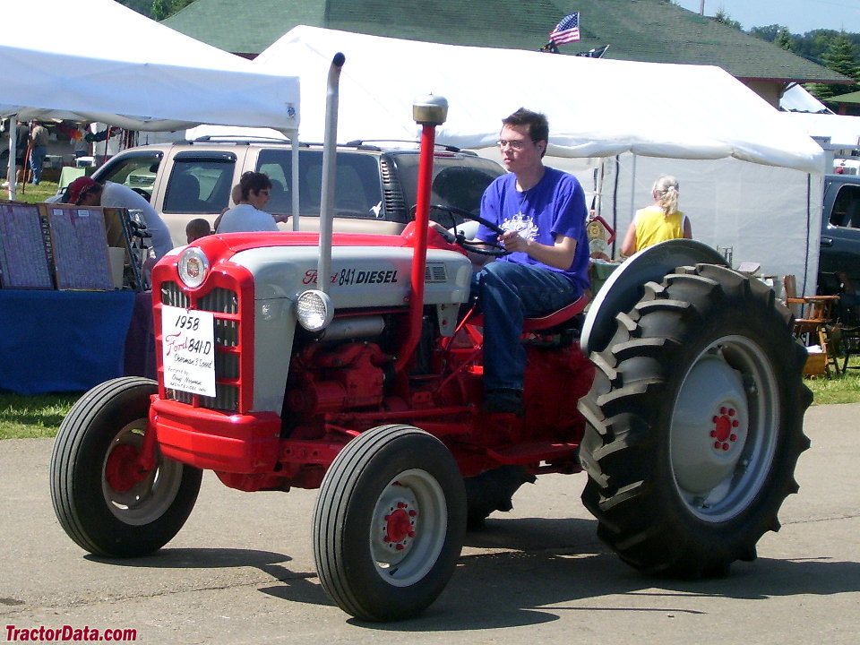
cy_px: 322
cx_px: 430
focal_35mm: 82
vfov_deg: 18.0
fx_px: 2037
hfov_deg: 23.8
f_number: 4.1
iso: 80
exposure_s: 1/750
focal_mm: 13.5
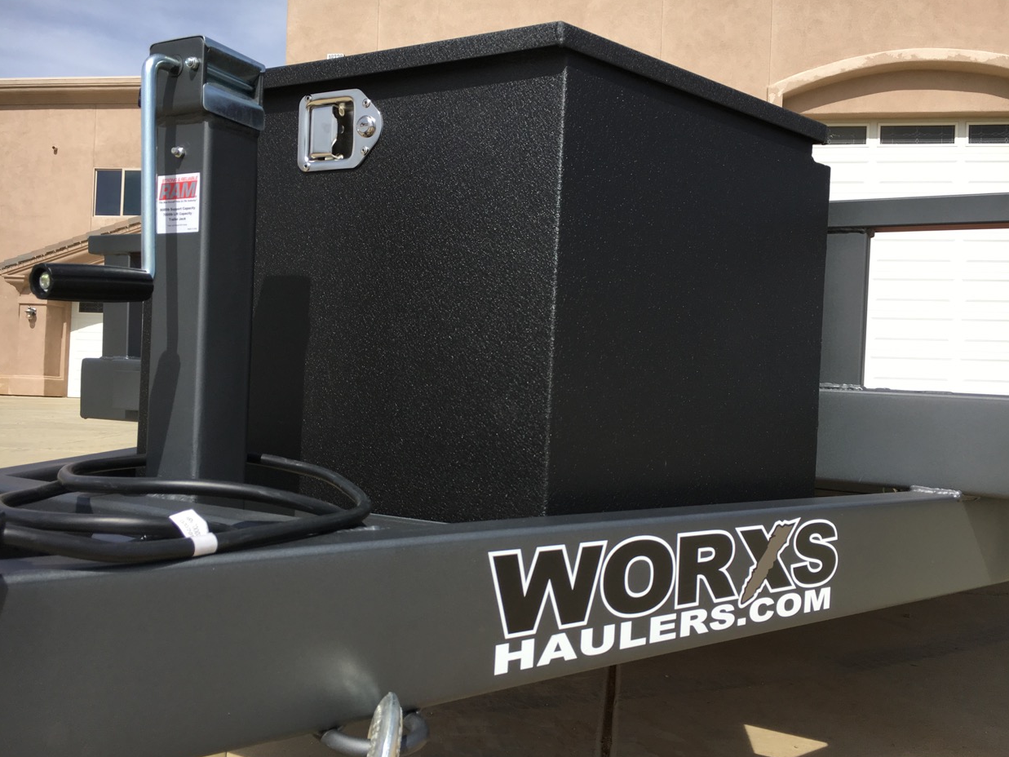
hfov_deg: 60.0
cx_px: 518
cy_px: 386
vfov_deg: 46.8
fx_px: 875
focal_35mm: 30
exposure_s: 1/1425
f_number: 2.2
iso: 25
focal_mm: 4.15
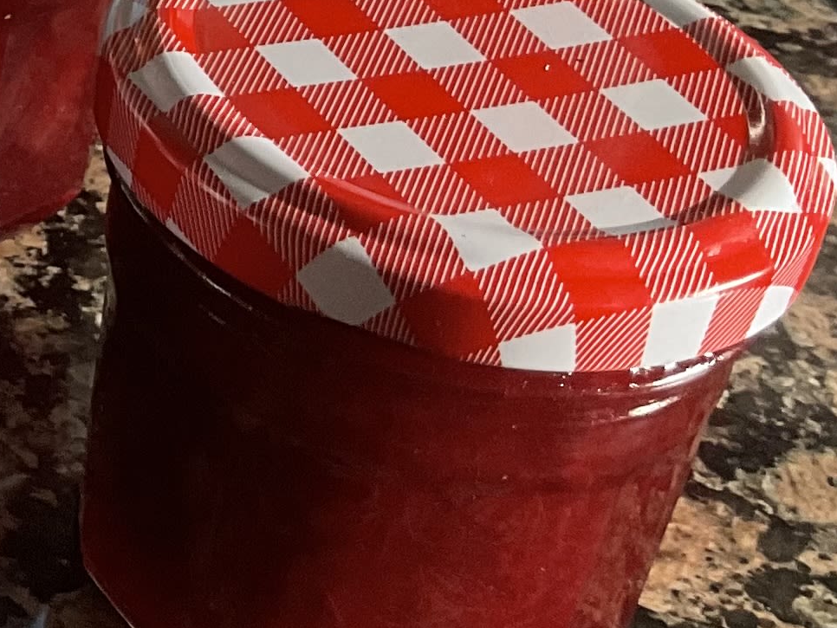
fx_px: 2926
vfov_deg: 11.9
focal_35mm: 121
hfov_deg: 14.6
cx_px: -594
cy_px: -161
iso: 64
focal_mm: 3
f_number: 1.8
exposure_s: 1/90
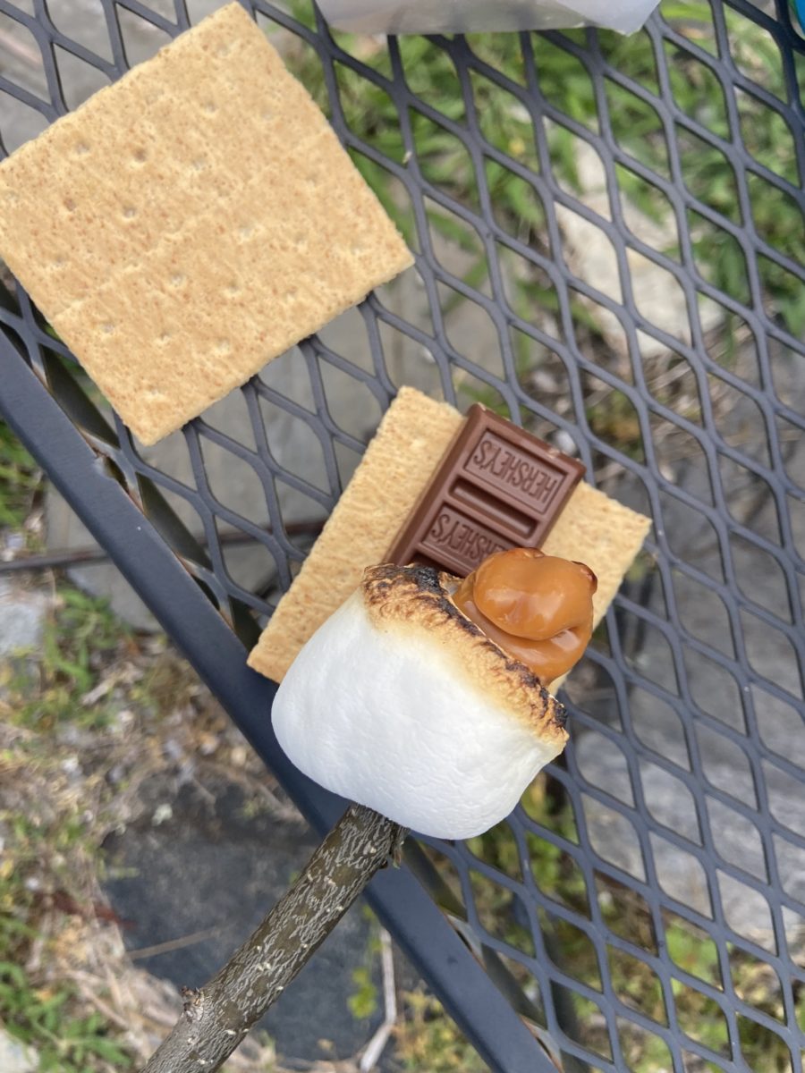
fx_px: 806
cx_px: 402
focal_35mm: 26
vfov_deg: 67.3
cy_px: 536
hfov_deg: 53.1
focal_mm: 4.25
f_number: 1.8
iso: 64
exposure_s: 1/122
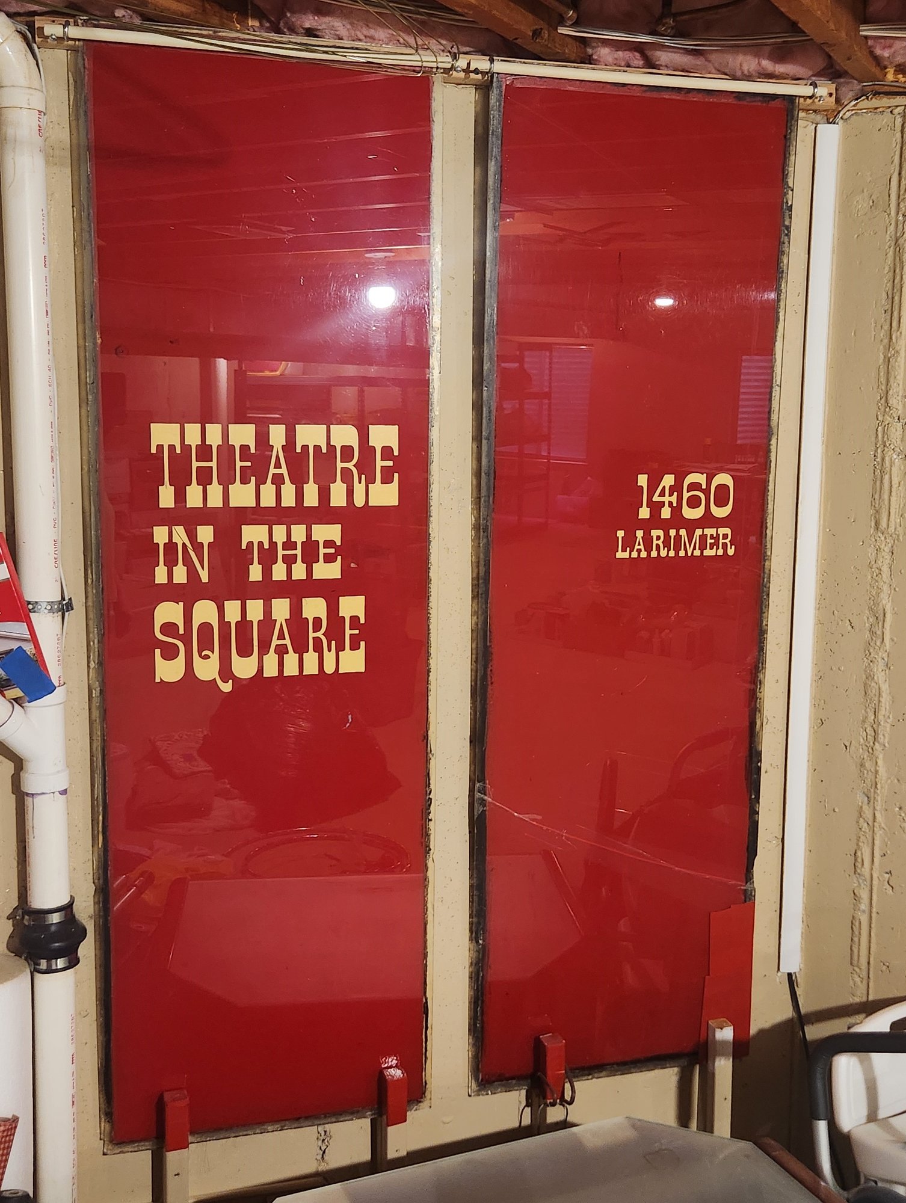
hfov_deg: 59.0
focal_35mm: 23
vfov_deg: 73.8
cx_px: 453
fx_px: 801
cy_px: 602
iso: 500
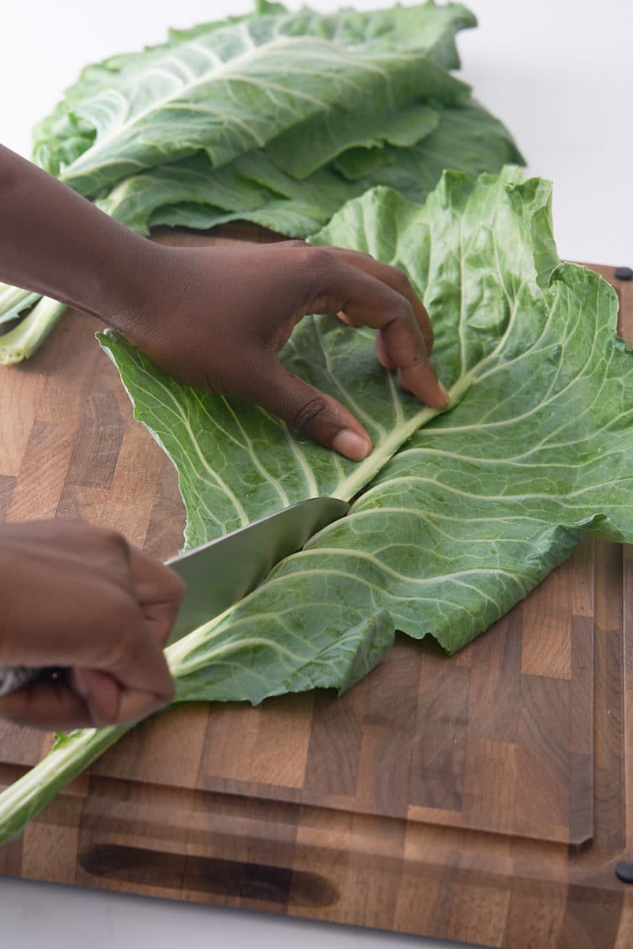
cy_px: 474
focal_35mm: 75
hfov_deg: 18.2
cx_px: 316
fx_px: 1976
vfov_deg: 27.0
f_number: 7.1
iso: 160
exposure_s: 1/200
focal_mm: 75
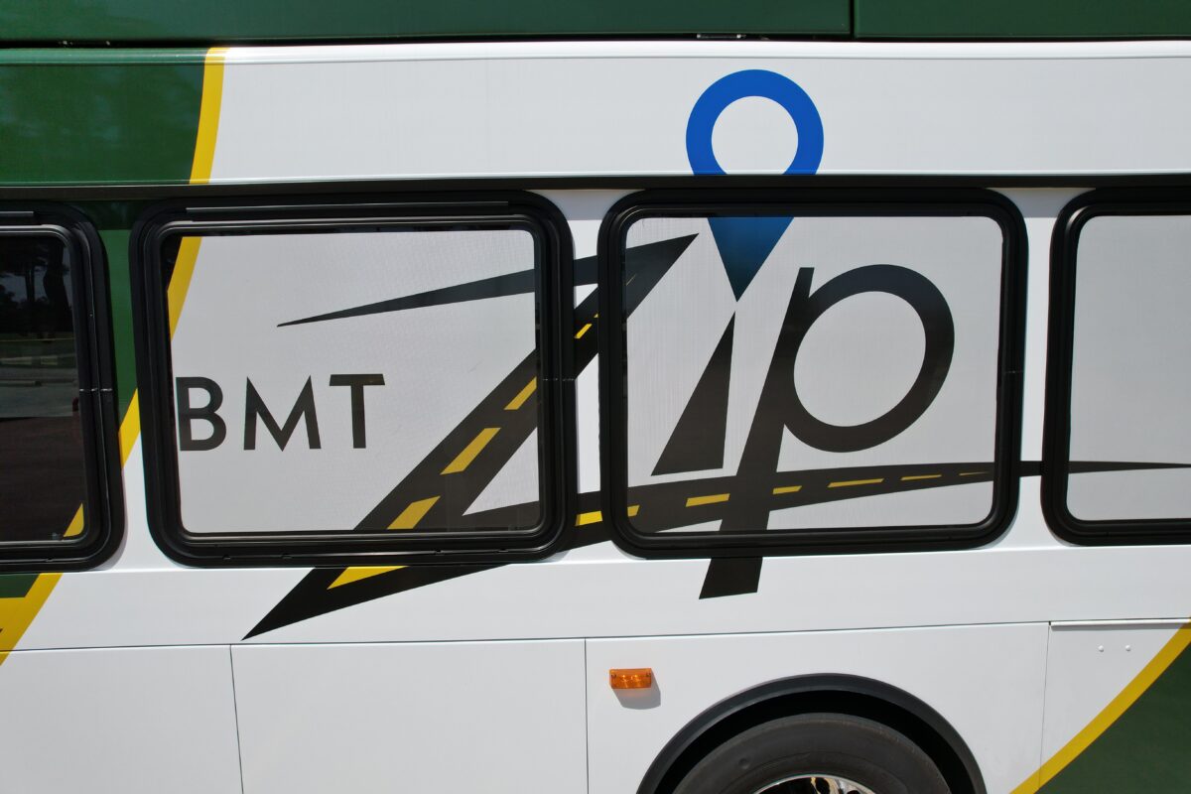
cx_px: 596
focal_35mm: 22
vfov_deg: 57.2
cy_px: 397
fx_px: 728
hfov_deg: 78.6
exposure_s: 1/3200
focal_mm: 8.38
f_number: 2.8
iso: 100
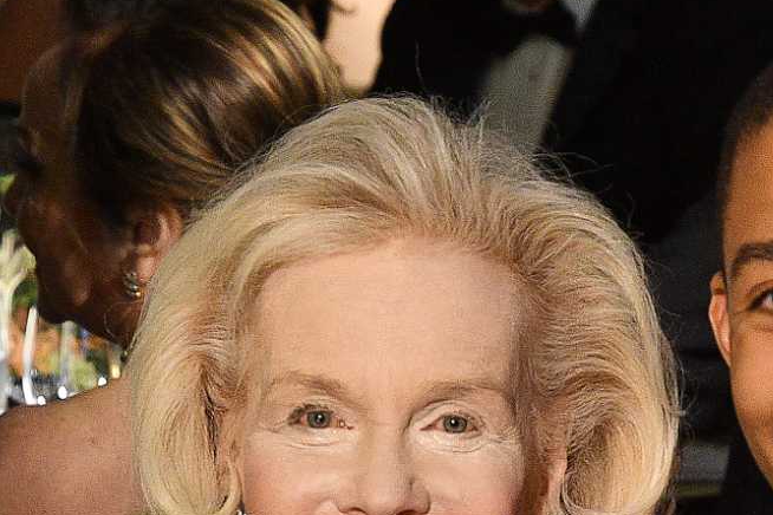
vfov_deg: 5.2
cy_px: 666
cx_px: 699
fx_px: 5647
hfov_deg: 7.8
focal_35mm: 263
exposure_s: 1/40
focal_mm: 56
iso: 1000
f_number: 5
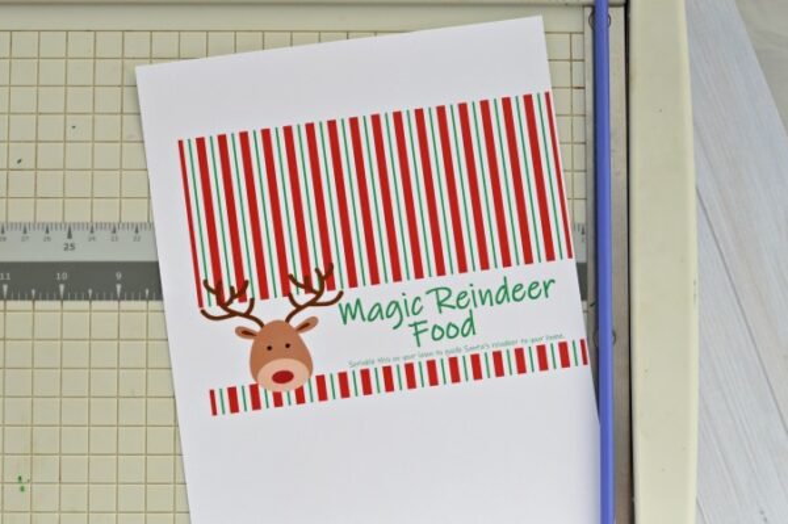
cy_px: 262
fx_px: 1640
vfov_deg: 18.2
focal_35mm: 75
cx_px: 394
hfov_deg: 27.0
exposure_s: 1/4000
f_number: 4.5
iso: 400
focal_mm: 50
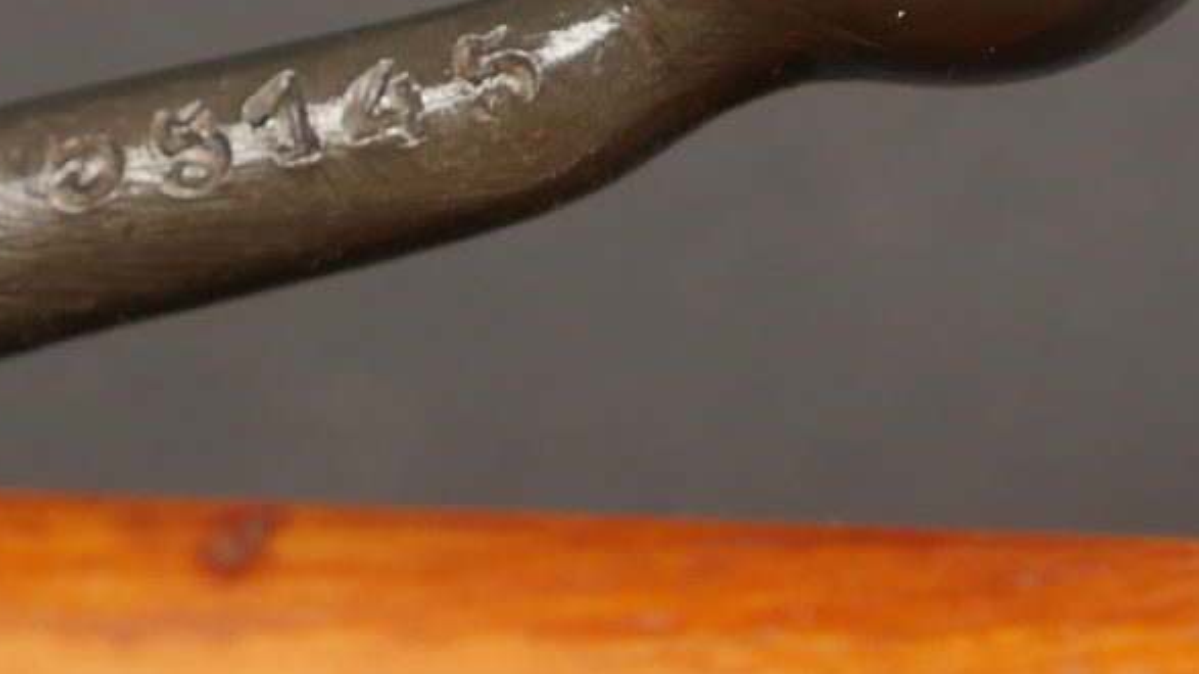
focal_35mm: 286
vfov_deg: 4.2
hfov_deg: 7.5
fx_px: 9091
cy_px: 605
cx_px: 221
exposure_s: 1/250
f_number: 5.6
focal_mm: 35
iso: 200
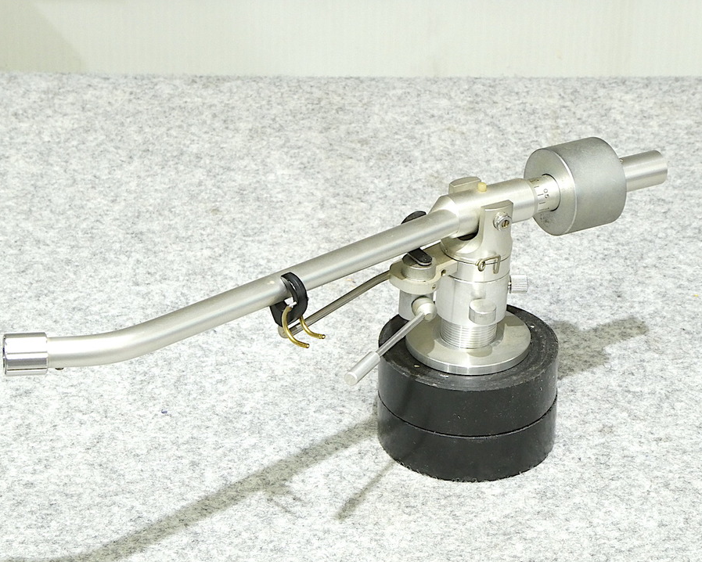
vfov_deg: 11.0
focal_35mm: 141
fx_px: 2930
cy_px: 281
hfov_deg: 13.7
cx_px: 337
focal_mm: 24.2
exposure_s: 1/4
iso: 400
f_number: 7.1
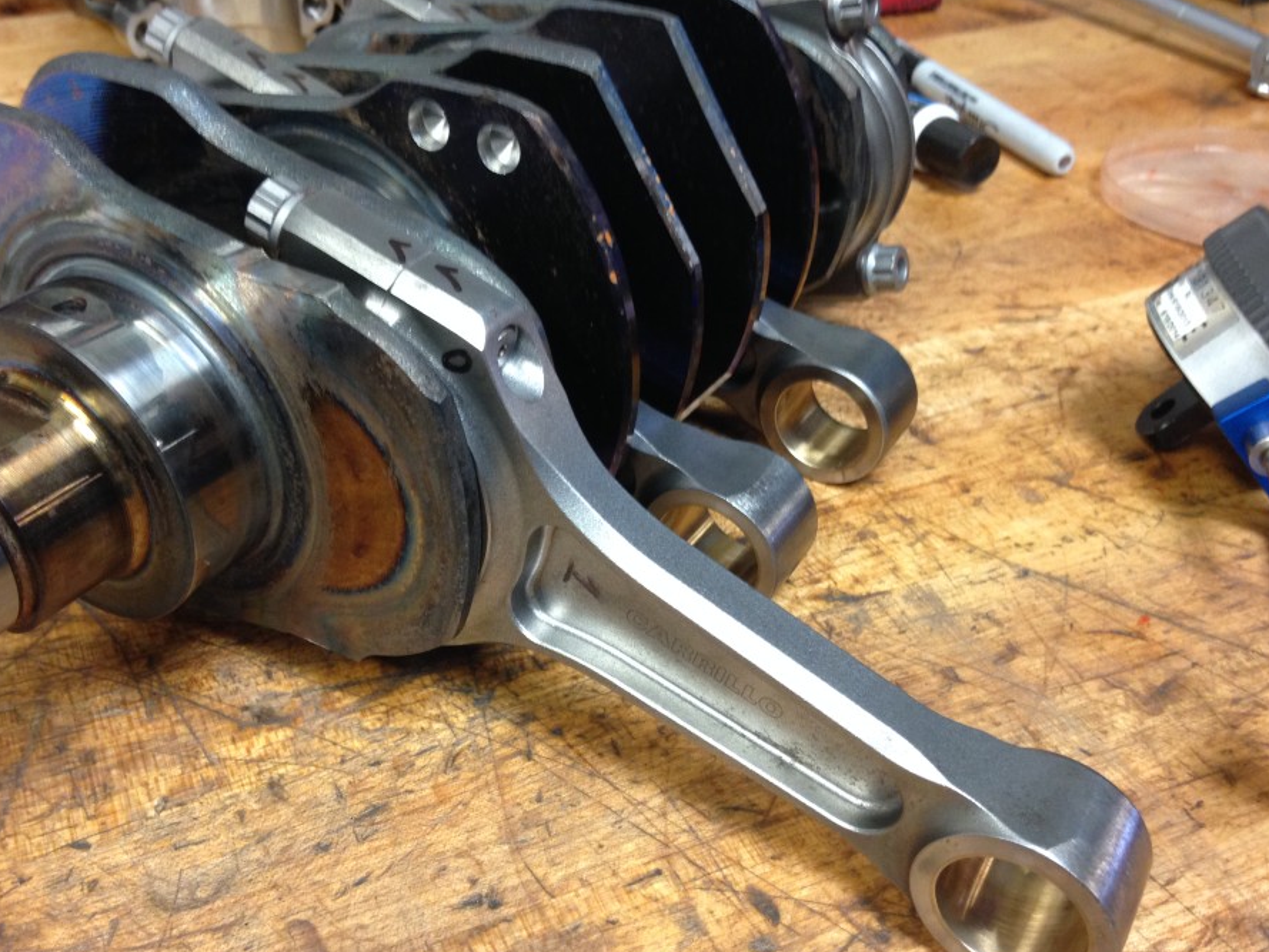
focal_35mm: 38
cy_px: 490
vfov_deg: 37.7
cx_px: 588
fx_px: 1393
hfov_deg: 48.9
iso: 160
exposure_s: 1/20
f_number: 2.4
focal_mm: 4.12
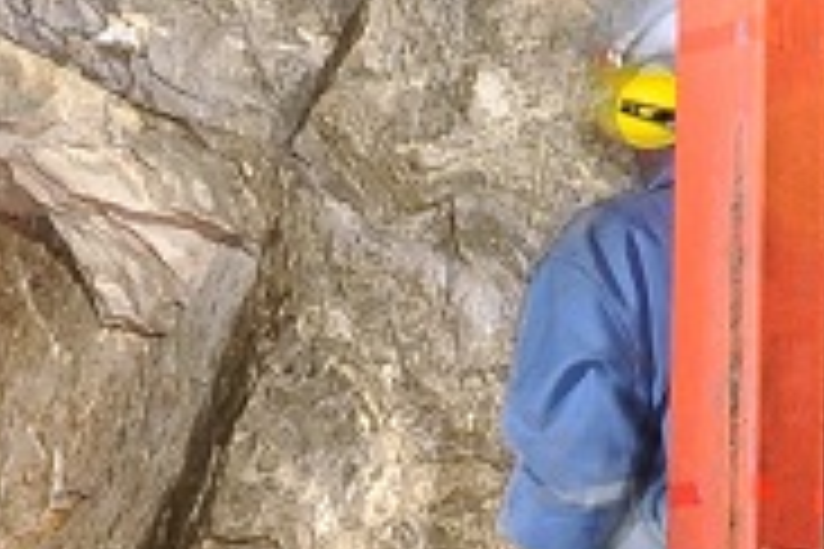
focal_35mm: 170
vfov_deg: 8.0
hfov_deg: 12.1
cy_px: 709
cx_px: 351
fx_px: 3891
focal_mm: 18
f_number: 8
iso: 400
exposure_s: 2
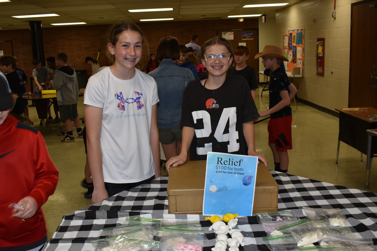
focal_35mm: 34
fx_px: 361
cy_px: 126
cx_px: 188
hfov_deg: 55.1
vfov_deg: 38.4
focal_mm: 23
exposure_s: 1/30
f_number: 5.6
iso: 200
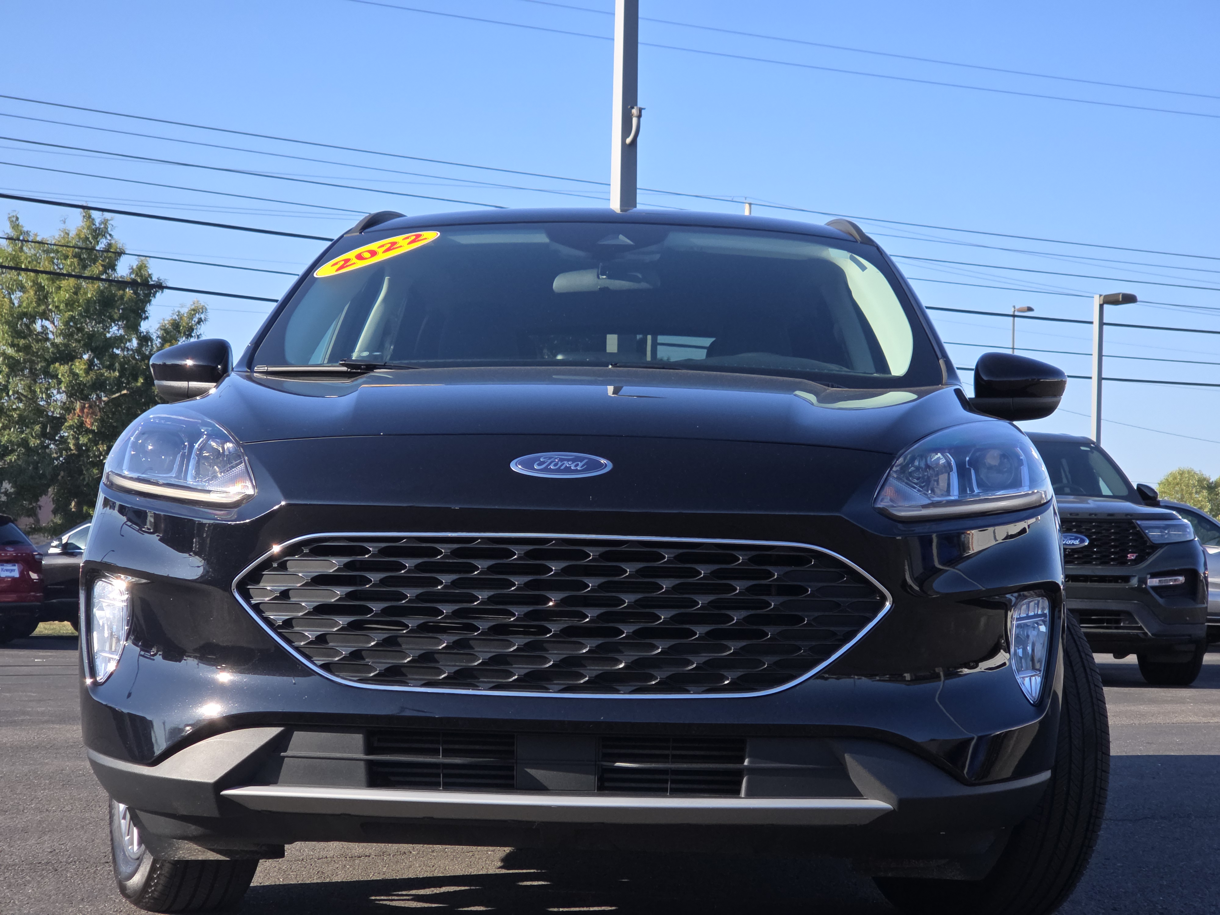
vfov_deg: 21.3
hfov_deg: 28.2
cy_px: 458
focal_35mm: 69
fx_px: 2432
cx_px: 610
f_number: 2.4
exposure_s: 1/528
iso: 25
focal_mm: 7
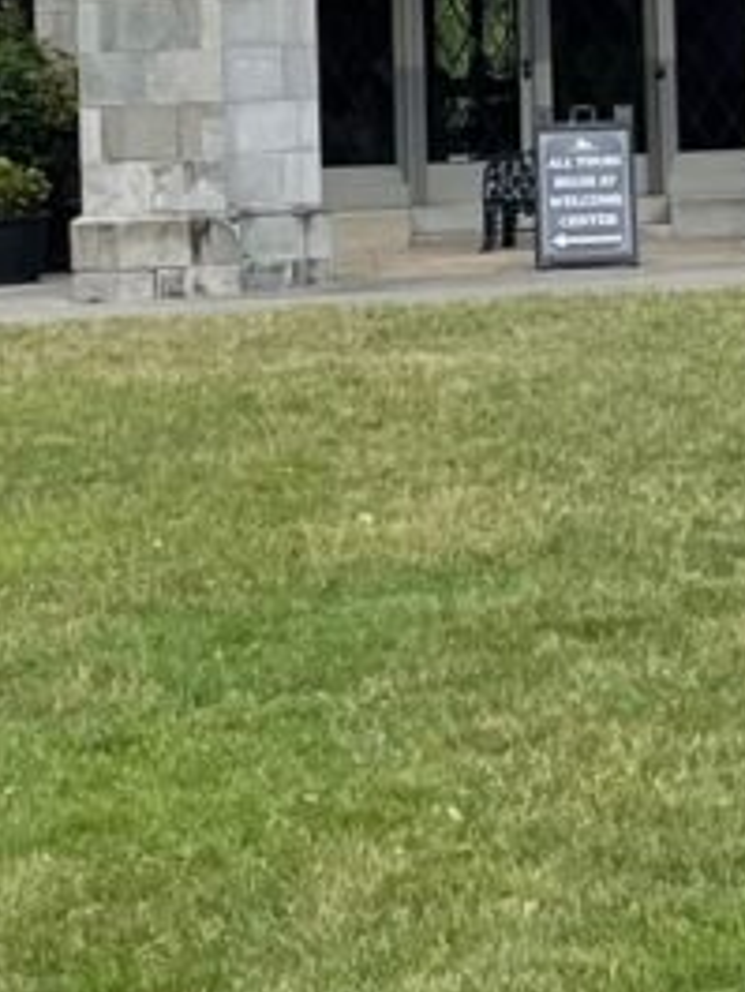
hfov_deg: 9.2
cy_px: -105
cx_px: 1071
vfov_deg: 12.4
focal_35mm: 157
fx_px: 4502
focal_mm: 4.2
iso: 32
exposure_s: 1/2398
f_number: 1.6
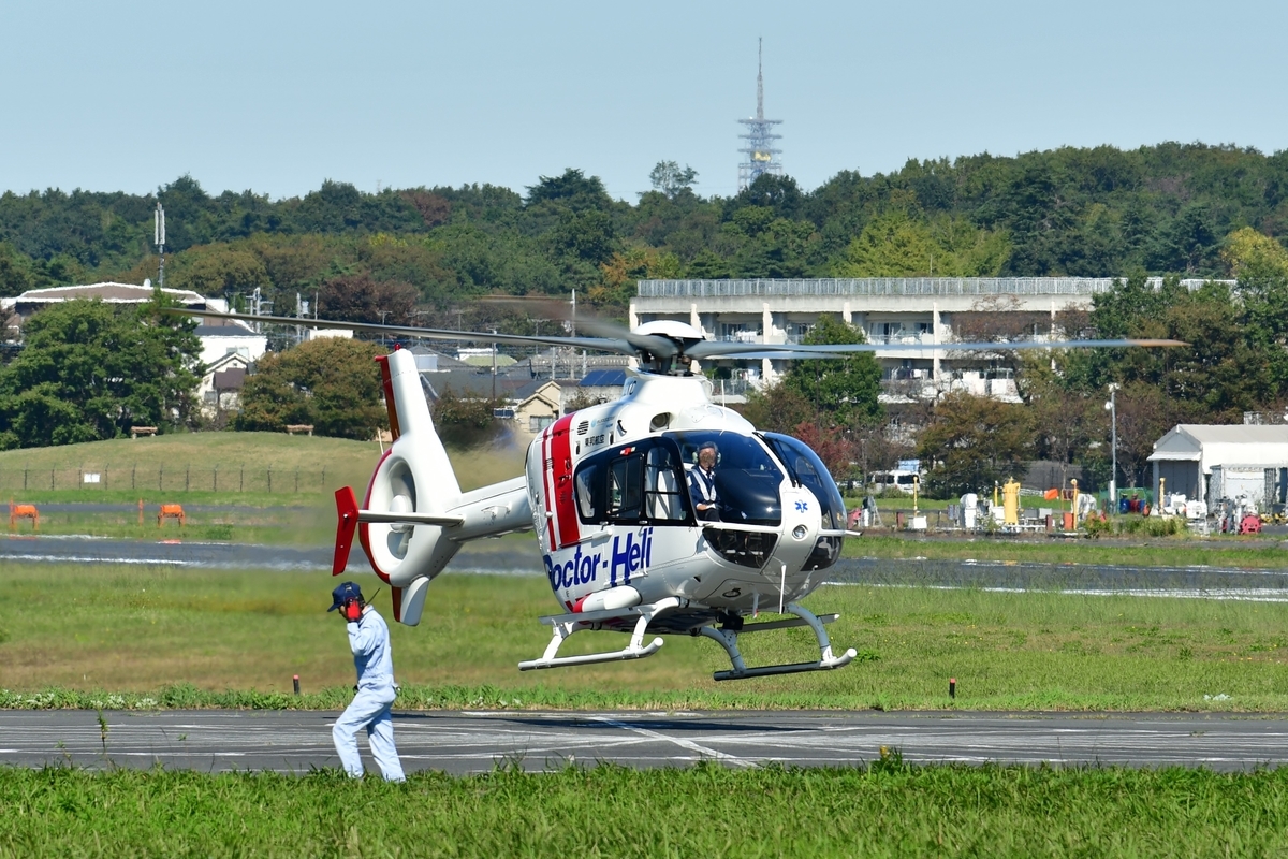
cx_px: 644
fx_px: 10732
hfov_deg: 6.9
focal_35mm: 300
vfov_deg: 4.6
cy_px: 430
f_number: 6.7
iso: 100
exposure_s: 1/250
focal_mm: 200
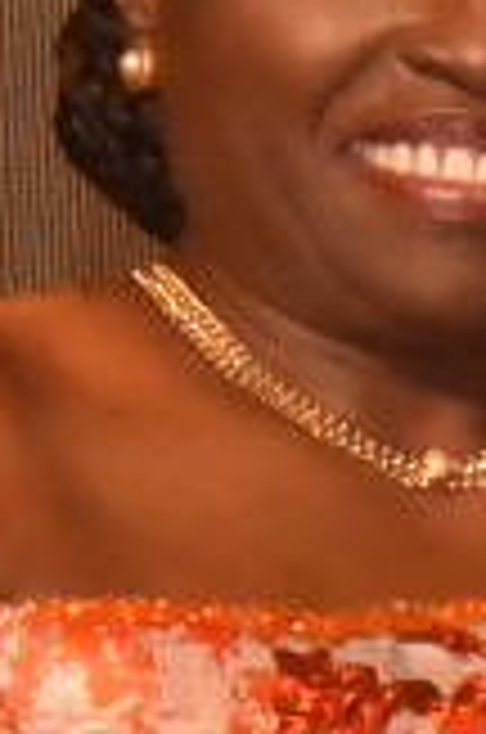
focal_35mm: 677
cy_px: 788
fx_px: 13767
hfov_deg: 2.0
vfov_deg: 3.0
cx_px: 2853
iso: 6400
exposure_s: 1/125
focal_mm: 68
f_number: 14
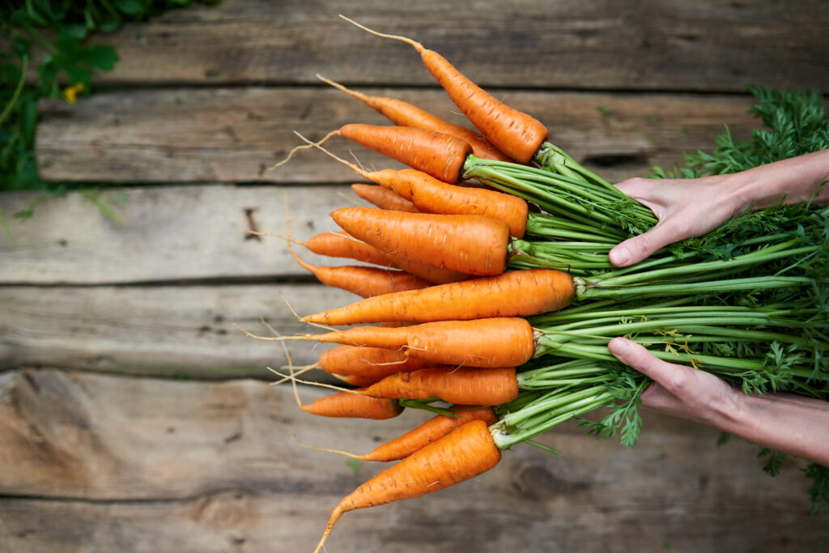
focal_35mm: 35
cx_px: 414
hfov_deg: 54.4
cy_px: 276
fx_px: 806
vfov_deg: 37.9
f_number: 2.5
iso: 640
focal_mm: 35
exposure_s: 1/3200
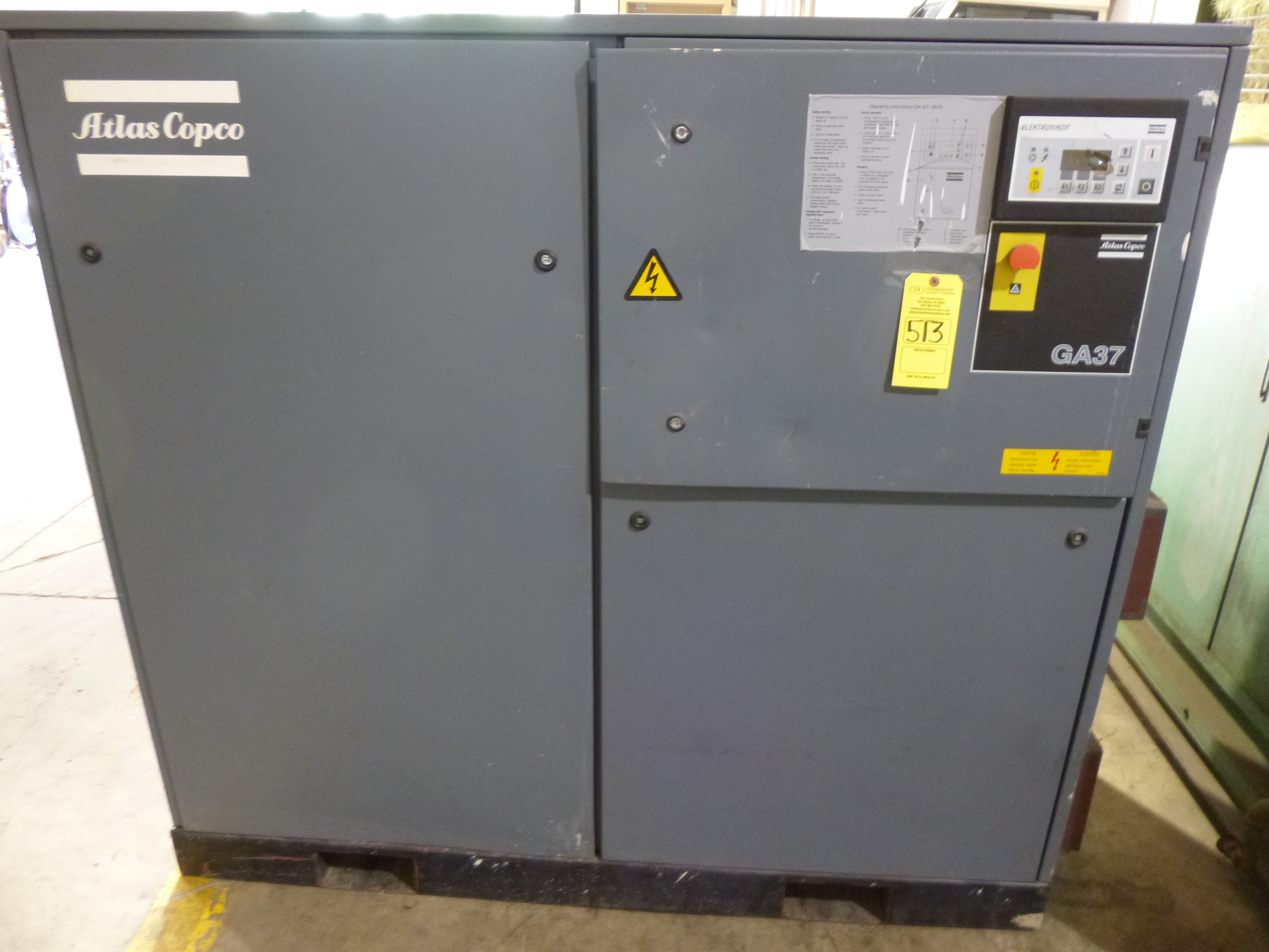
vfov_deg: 54.9
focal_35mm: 25
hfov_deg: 69.4
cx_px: 634
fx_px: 916
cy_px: 476
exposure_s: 1/5
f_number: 3.1
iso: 400
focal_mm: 4.5
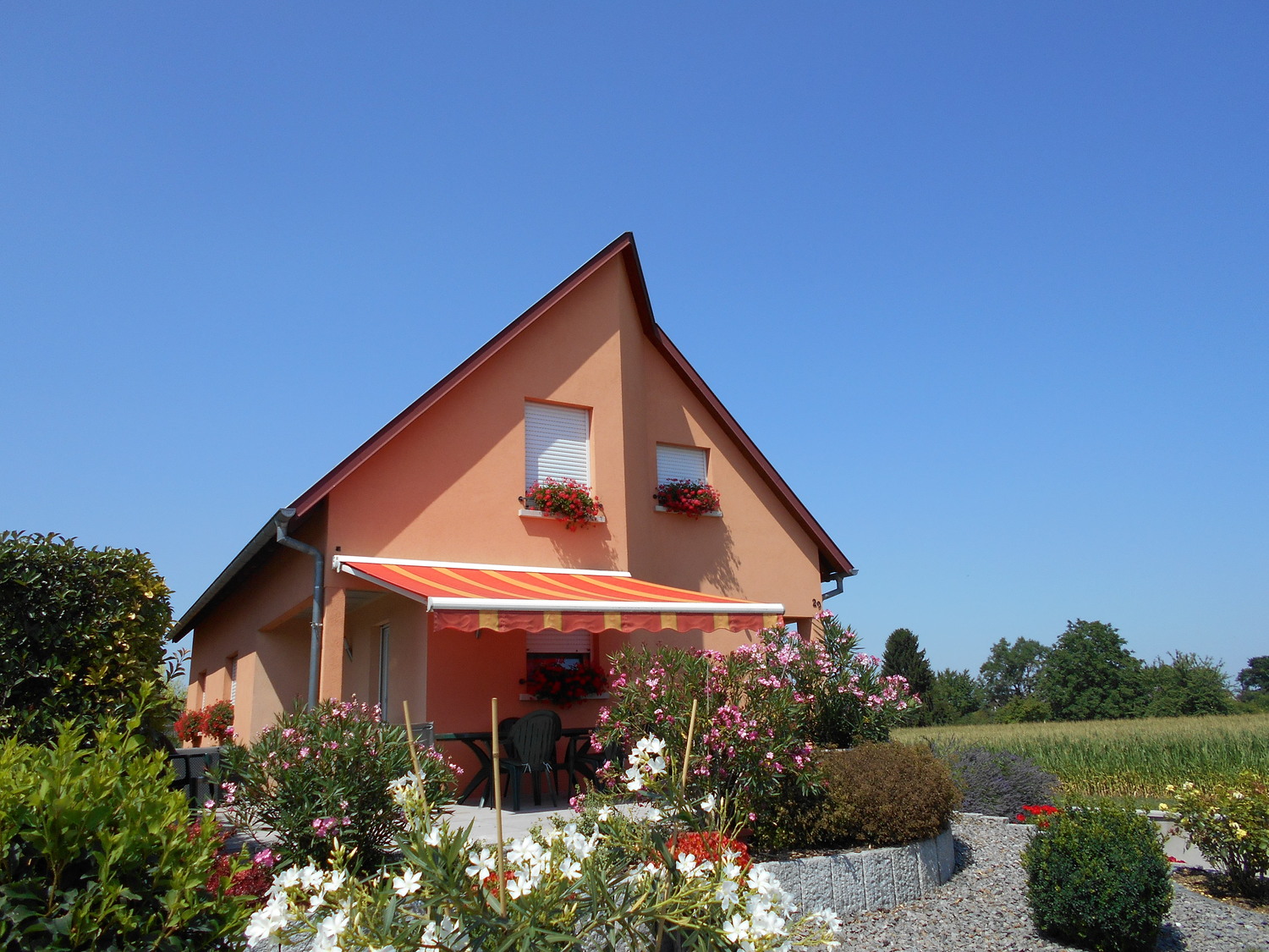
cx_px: 634
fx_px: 953
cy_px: 476
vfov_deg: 53.1
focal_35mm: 26
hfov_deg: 67.3
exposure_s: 1/1250
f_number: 3.2
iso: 80
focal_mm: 4.6
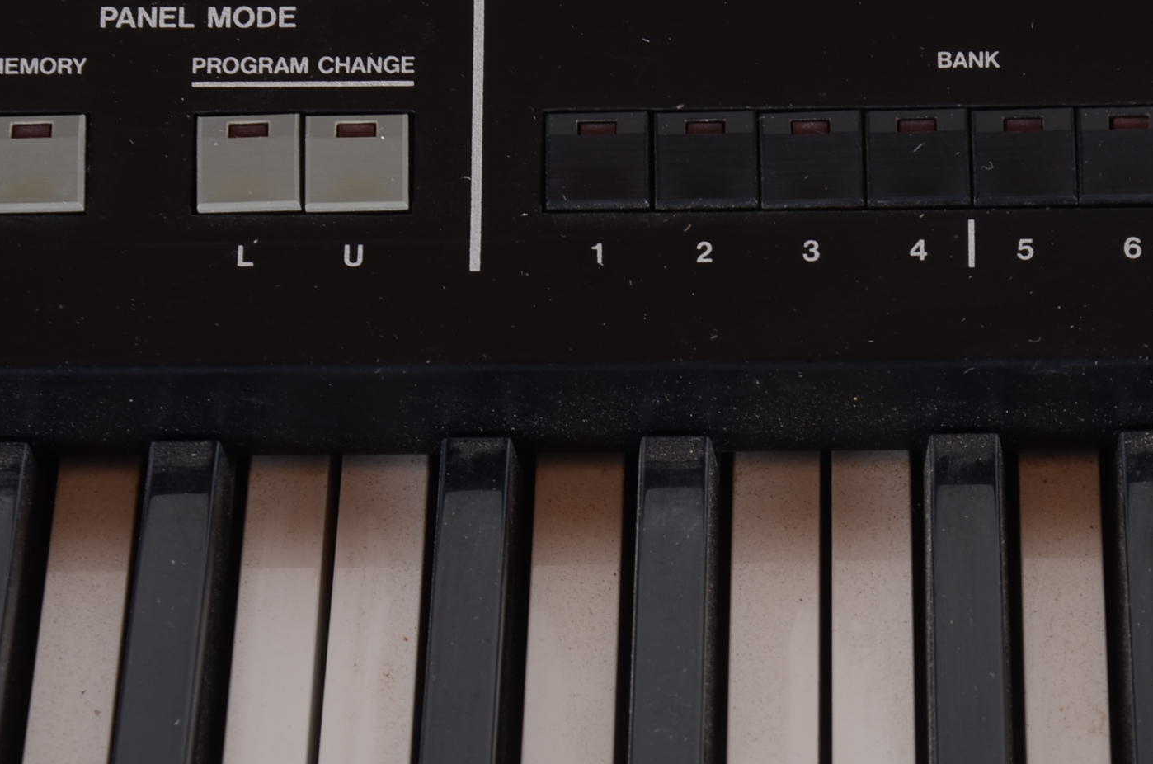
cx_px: 841
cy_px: 461
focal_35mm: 185
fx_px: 5913
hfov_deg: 11.1
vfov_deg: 7.4
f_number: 10
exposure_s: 1/100
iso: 160
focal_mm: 70
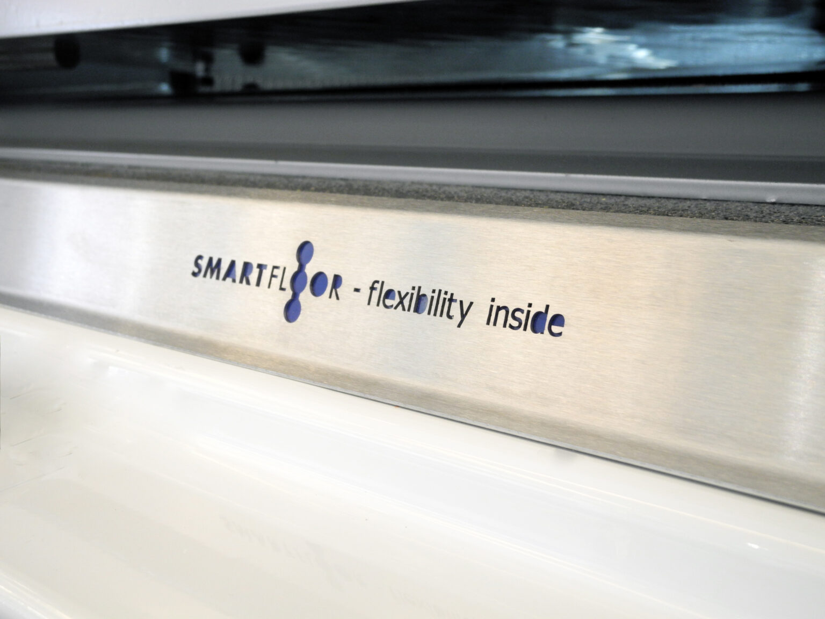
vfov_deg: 32.2
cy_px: 310
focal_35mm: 45
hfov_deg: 42.1
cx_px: 412
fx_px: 1072
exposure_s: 1/11.1
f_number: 3.2
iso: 400
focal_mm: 9.7
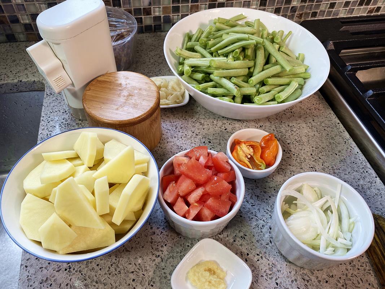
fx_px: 289
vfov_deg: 53.1
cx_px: 192
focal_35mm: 26
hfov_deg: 67.3
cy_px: 144
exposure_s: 1/120
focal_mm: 4.25
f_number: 1.8
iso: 64
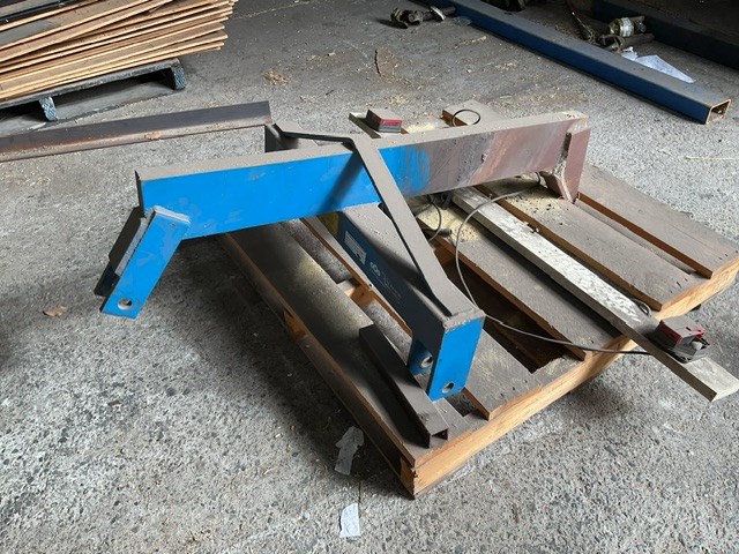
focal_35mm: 29
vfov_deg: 48.2
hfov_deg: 61.7
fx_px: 619
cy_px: 277
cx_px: 370
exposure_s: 1/100
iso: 20
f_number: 1.8
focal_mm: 3
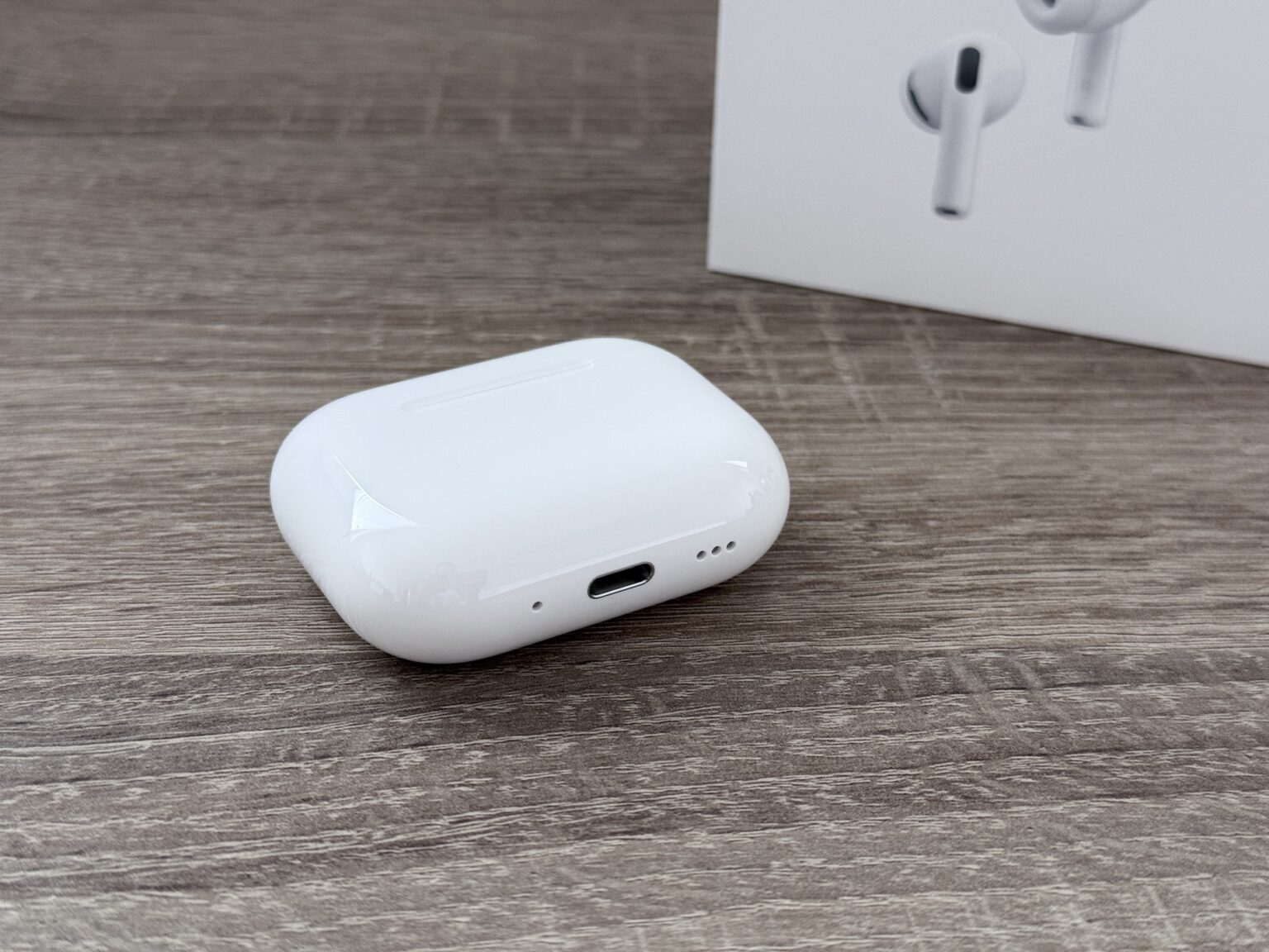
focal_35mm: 48
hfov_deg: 39.7
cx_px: 634
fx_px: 1760
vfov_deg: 30.3
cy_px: 476
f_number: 1.78
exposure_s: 1/62
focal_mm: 6.76
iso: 100
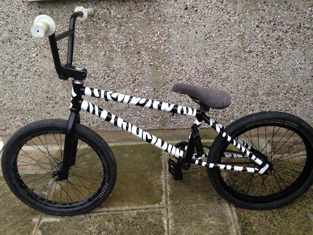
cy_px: 118
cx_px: 156
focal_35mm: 33
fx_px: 298
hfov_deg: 55.4
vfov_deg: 42.9
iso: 50
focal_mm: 4.12
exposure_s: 1/133
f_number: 2.4
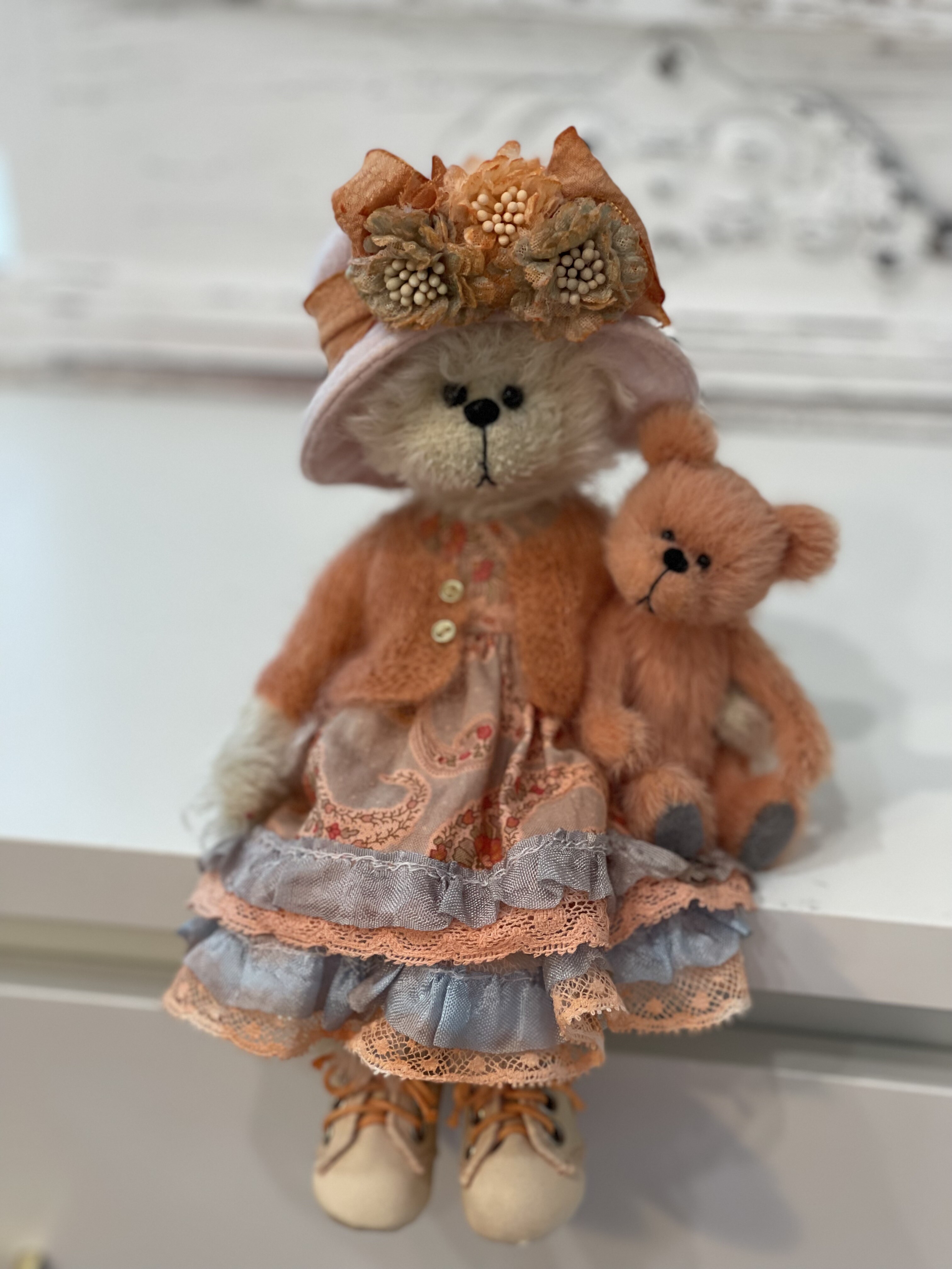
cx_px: 476
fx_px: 2347
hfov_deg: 22.9
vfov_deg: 30.3
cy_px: 634
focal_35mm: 64
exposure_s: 1/100
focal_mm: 7.5
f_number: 2.2
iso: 100
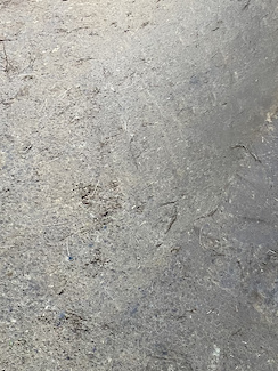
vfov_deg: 29.8
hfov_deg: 22.8
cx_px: 92
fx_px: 685
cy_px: 91
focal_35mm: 64
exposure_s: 1/60
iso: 500
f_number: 1.8
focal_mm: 4.25
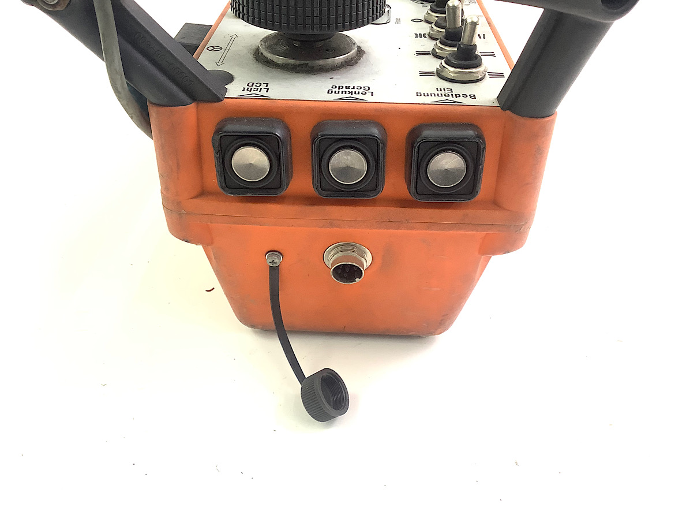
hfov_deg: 58.3
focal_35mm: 31
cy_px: 258
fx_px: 614
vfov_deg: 45.4
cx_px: 343
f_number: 2.4
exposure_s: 1/50
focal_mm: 3.3
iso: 64
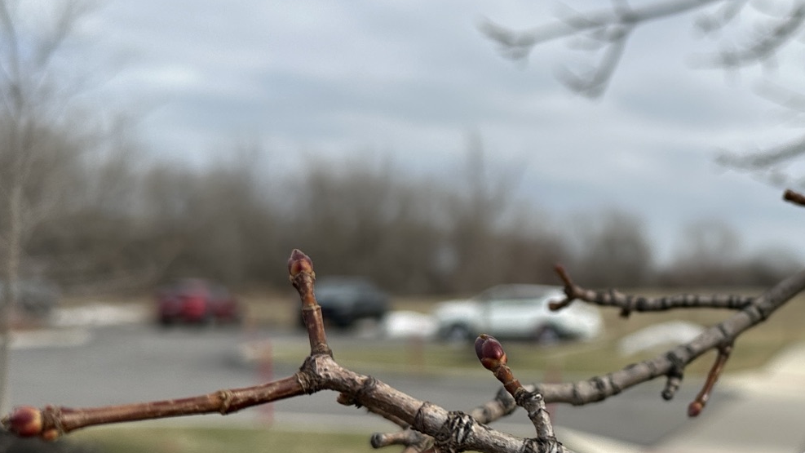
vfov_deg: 22.6
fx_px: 1131
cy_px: 252
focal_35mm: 53
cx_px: 716
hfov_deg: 36.8
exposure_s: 1/2967
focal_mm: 6.86
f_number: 1.78
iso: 80
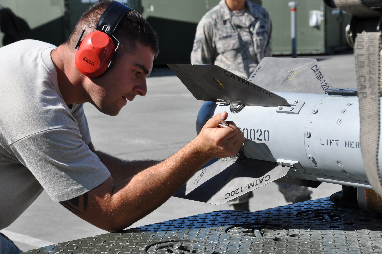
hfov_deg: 21.9
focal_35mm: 93
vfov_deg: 14.7
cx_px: 191
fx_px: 986
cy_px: 127
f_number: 10
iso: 200
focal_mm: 62
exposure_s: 1/400
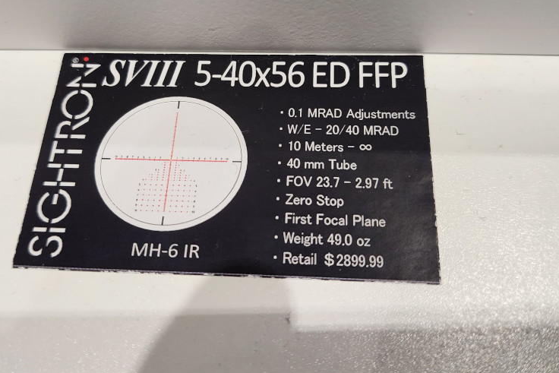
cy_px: 152
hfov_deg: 49.5
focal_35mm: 39
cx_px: 260
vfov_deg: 34.1
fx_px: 606
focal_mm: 6.4
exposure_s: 1/120
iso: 250
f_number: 1.8
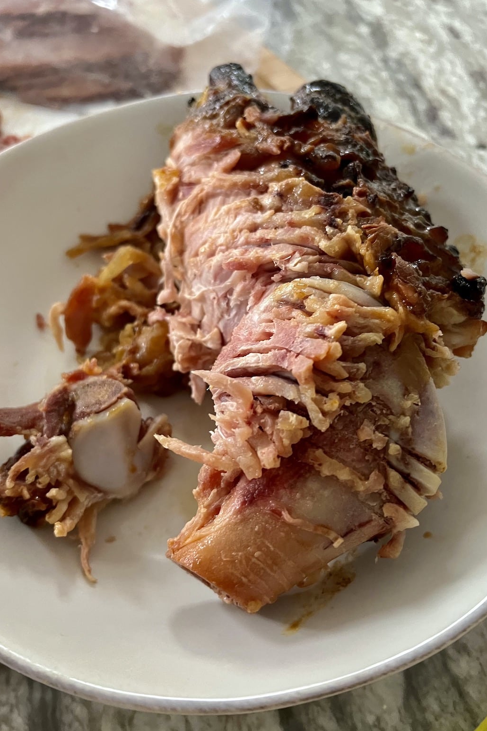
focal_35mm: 28
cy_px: 369
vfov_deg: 65.5
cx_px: 224
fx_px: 568
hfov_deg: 46.4
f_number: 1.5
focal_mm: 5.7
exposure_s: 1/60
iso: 320
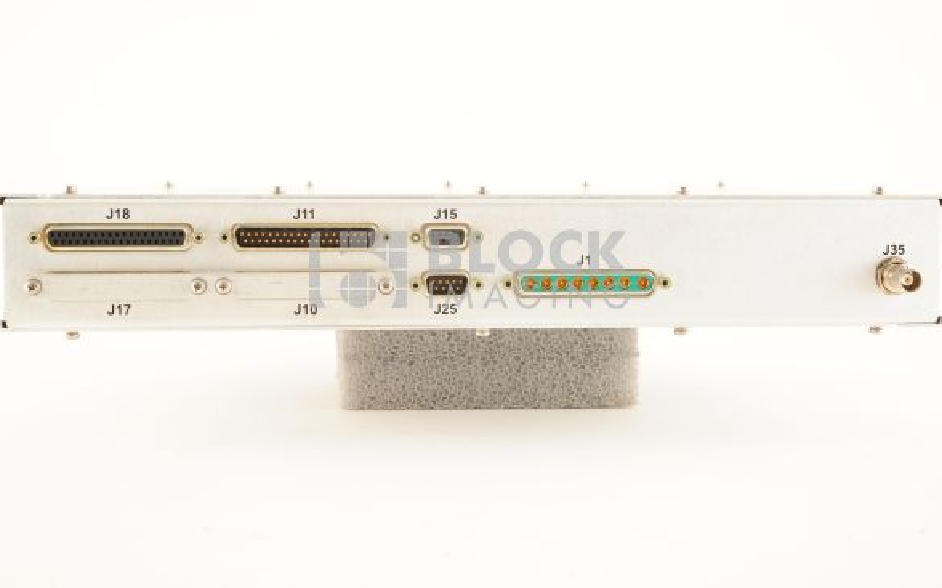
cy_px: 270
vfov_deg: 24.8
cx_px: 469
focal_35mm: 52
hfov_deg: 38.9
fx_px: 1334
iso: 1600
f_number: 11
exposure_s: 1/160
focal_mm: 50
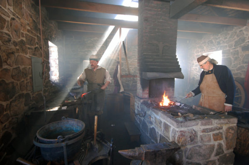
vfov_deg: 63.1
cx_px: 124
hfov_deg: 85.5
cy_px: 82
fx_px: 135
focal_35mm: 20
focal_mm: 13
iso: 800
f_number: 4.8
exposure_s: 1/13
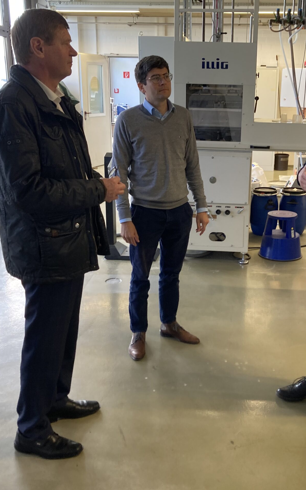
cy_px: 247
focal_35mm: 40
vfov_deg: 49.3
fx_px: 534
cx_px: 205
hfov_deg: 31.7
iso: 80
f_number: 1.8
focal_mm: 3.99
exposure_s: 1/50
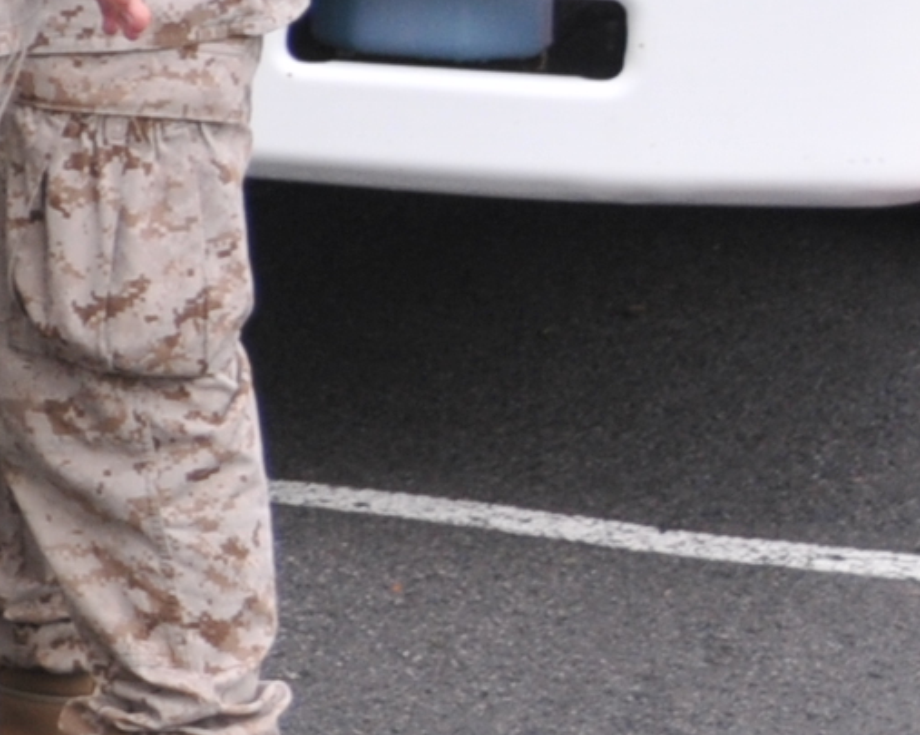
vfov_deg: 6.6
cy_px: -102
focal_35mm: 232
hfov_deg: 7.6
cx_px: -1493
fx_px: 6313
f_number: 4
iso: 320
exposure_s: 1/800
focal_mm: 26
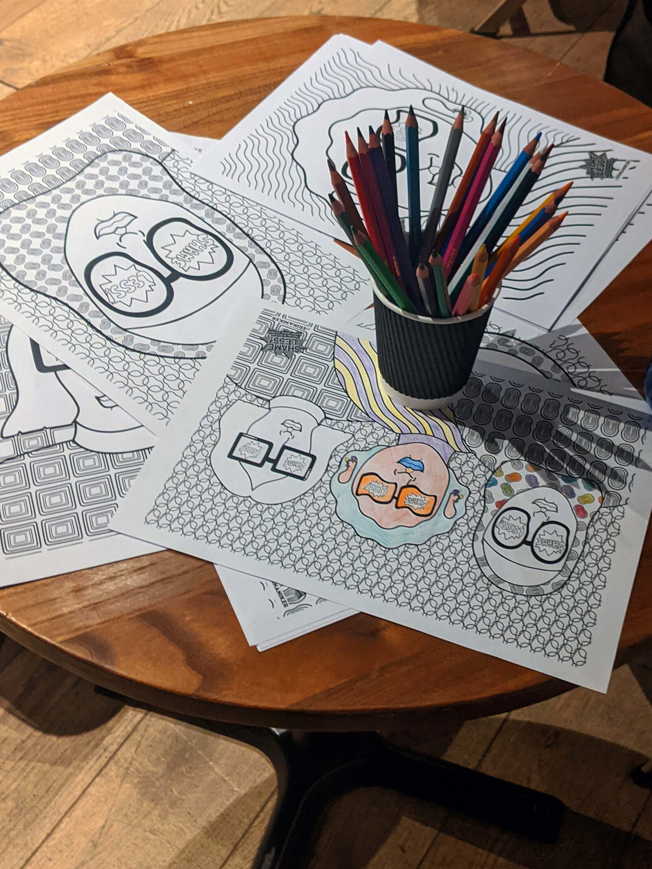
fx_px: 678
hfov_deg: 51.4
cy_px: 434
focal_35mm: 27
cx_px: 326
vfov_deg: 65.3
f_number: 1.8
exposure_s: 1/25
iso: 417
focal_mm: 4.44
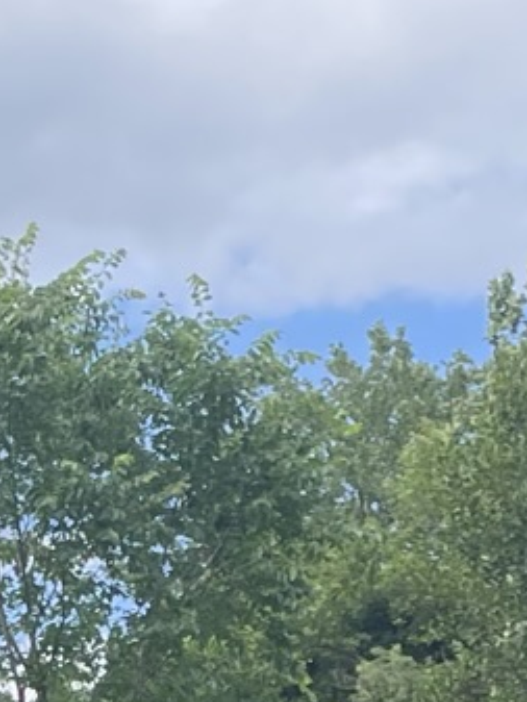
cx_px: 312
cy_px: 1279
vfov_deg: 11.5
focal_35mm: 158
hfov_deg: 9.4
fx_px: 3205
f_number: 1.6
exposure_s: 1/917
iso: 32
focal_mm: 4.2
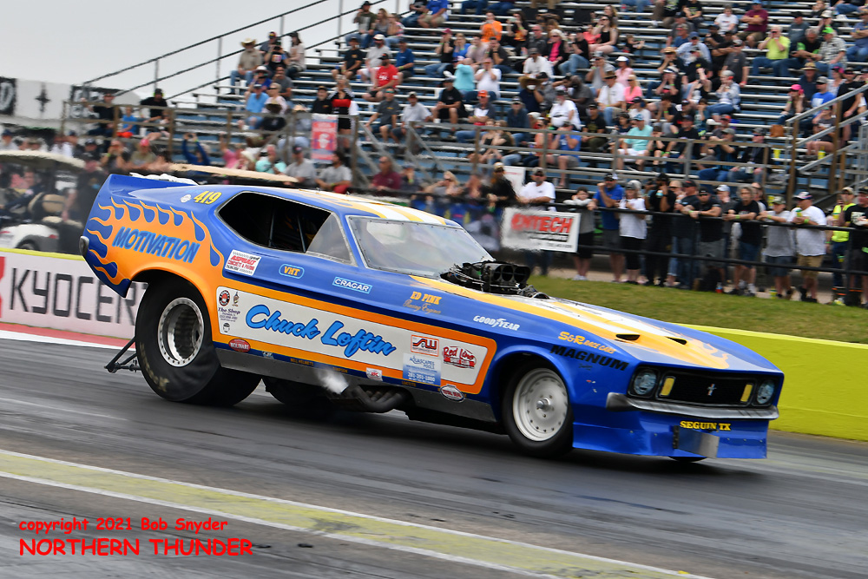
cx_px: 434
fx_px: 2532
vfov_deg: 13.0
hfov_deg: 19.5
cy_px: 290
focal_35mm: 105
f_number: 5.6
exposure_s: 1/1000
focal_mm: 70
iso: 160
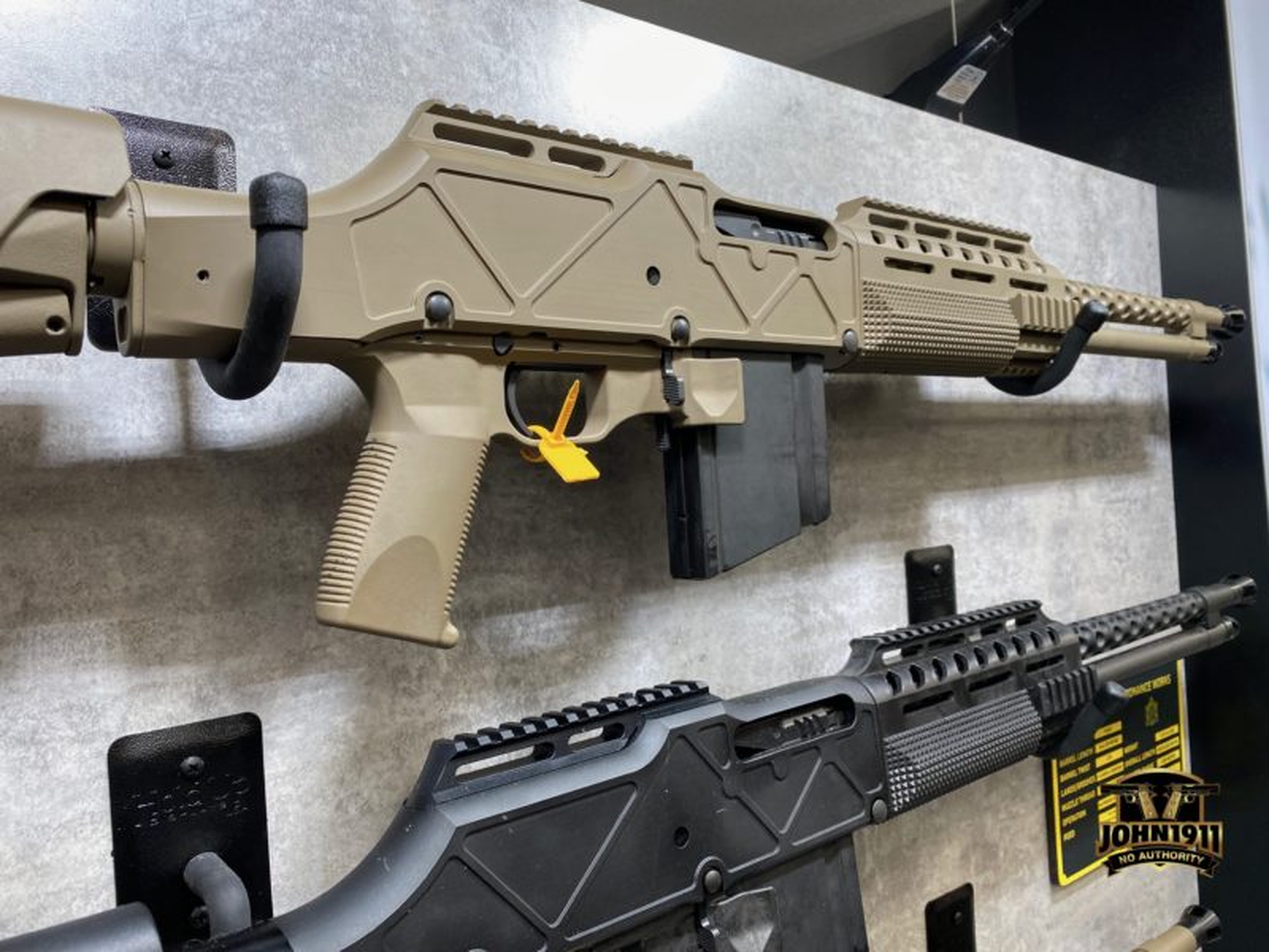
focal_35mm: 26
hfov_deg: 67.3
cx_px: 634
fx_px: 953
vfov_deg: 53.1
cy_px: 476
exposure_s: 1/120
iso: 64
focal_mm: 4.25
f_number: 1.8
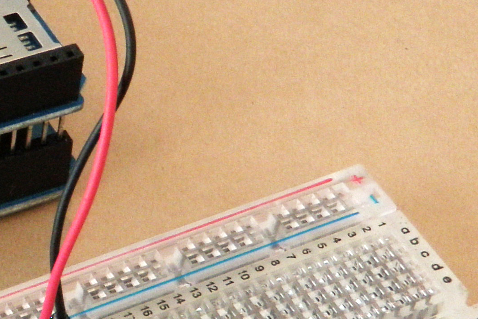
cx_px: -17
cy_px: 255
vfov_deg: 10.7
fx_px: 1699
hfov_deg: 15.7
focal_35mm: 128
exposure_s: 1/25
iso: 200
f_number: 4.1
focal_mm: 6.53
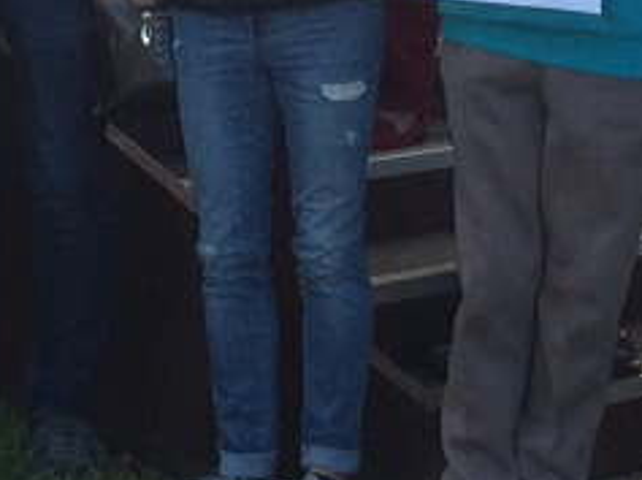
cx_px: 401
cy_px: -146
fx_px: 3704
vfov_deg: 7.3
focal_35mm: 200
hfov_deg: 9.9
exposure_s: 1/477
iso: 32
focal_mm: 4.15
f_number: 2.2
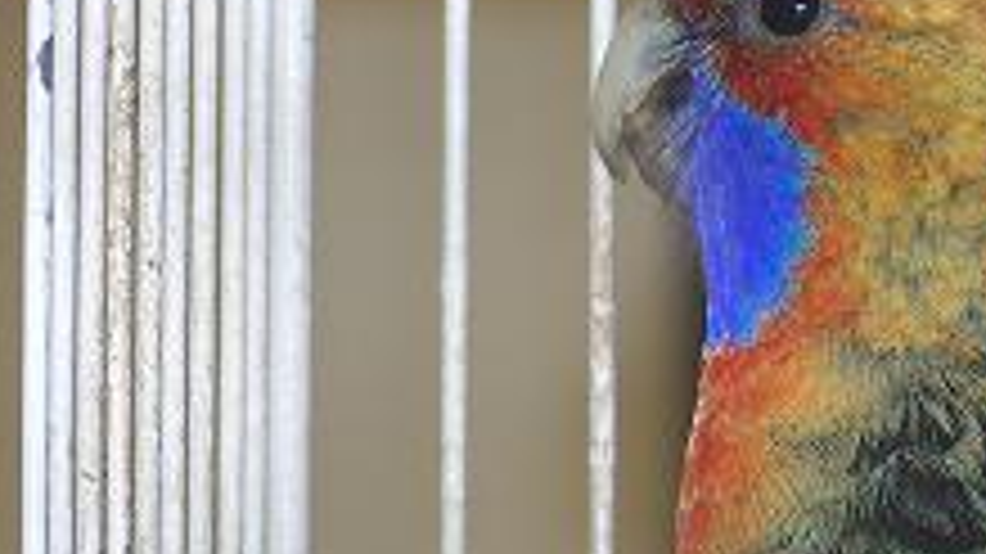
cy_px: 495
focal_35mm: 510
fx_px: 13329
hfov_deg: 4.2
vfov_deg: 2.4
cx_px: 1011
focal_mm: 35.7
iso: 64
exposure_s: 1/50
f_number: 3.6
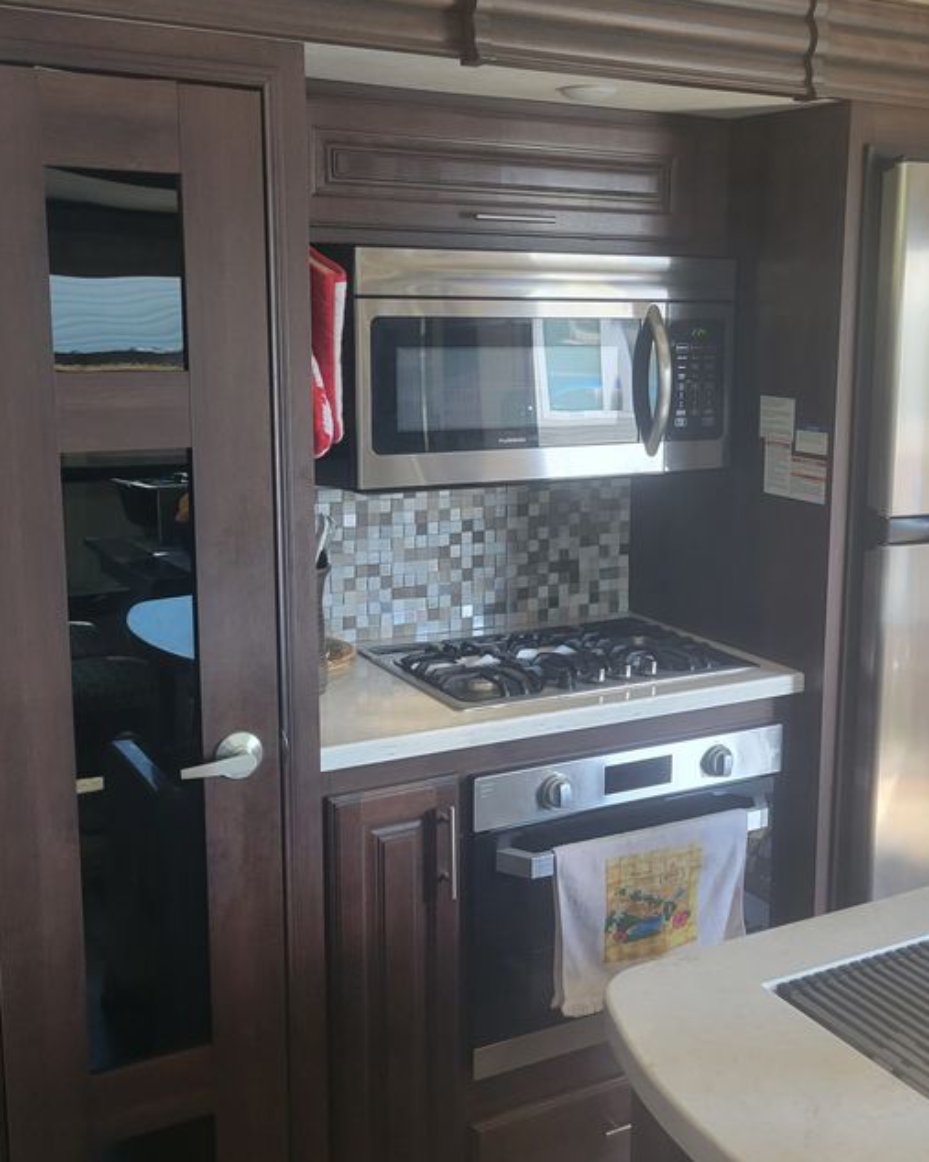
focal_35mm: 41
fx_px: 1409
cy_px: 535
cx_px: 599
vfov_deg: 44.8
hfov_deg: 36.2
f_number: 1.8
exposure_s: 1/120
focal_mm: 5.4
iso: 250
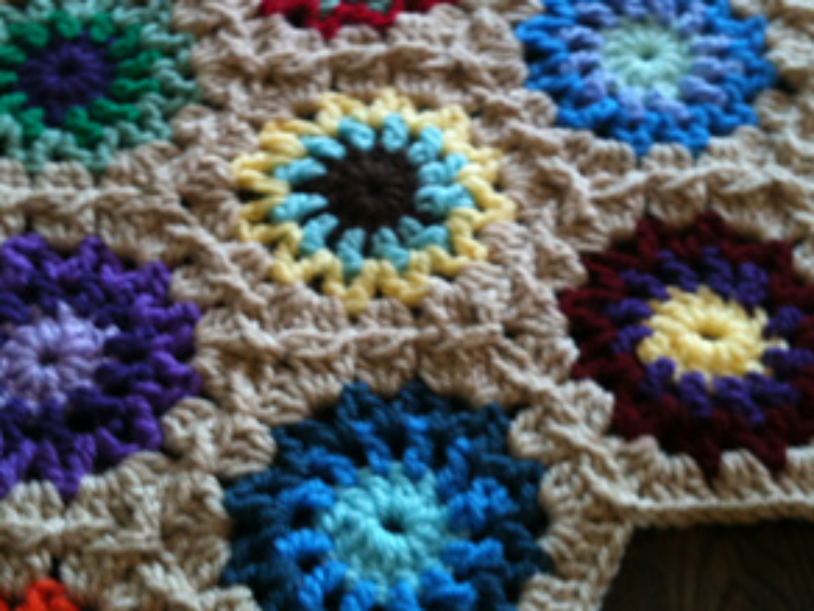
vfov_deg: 24.3
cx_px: 396
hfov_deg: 32.2
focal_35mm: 60
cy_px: 197
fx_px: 1411
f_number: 2.8
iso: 80
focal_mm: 3.85
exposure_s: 1/20
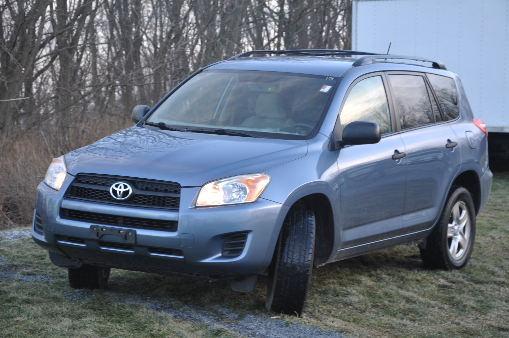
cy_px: 169
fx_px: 1426
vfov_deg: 13.5
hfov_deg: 20.2
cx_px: 259
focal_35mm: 101
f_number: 5.3
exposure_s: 1/15
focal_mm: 66
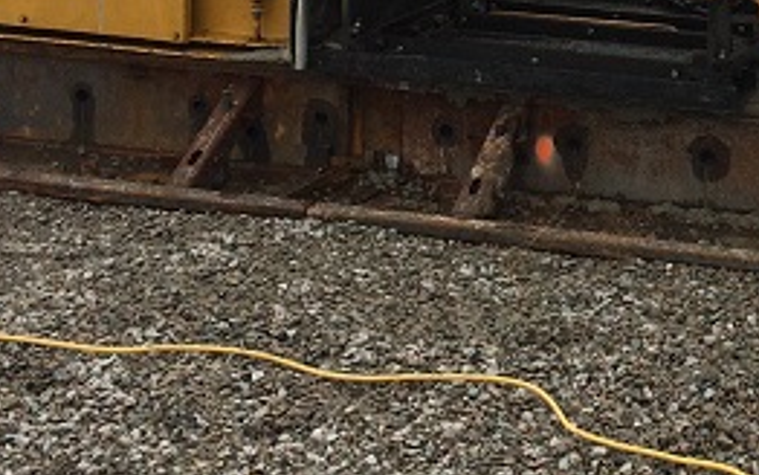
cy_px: -151
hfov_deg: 21.5
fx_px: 1904
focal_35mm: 92
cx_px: 817
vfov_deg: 13.7
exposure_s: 1/1580
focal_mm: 4.15
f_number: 2.2
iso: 32
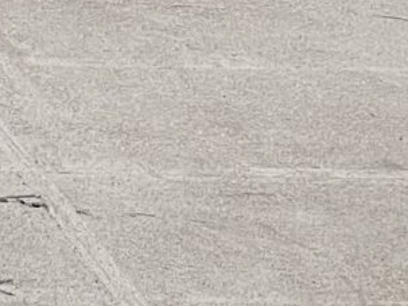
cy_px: -441
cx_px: 205
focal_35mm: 433
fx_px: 5102
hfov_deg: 4.6
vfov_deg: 3.4
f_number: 2.2
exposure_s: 1/100
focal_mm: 7.5
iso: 125
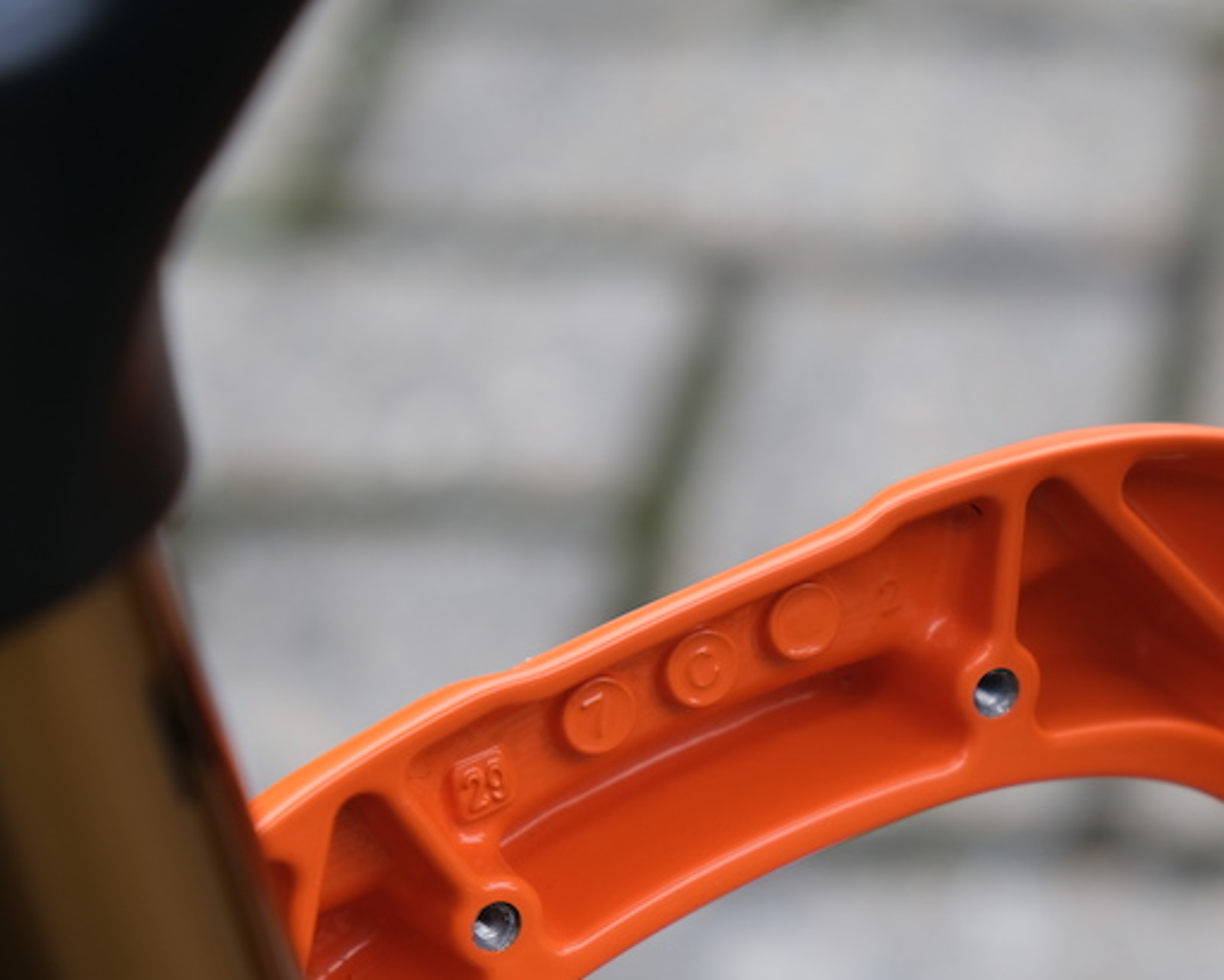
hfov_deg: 14.0
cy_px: 790
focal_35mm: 137
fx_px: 4965
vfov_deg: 11.2
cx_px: 906
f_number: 5
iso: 160
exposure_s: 1/105
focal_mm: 48.4
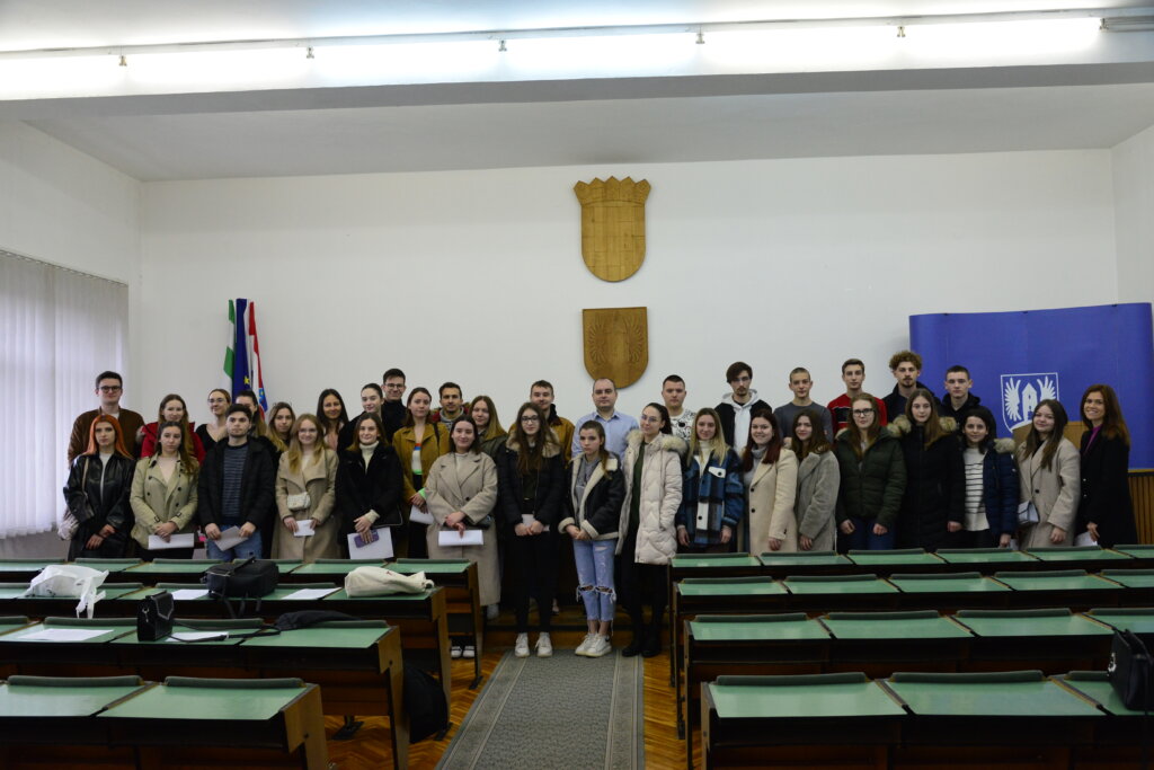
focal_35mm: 30
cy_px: 385
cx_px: 577
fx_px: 962
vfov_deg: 43.6
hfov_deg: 61.9
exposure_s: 1/160
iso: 3200
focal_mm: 30
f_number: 6.3
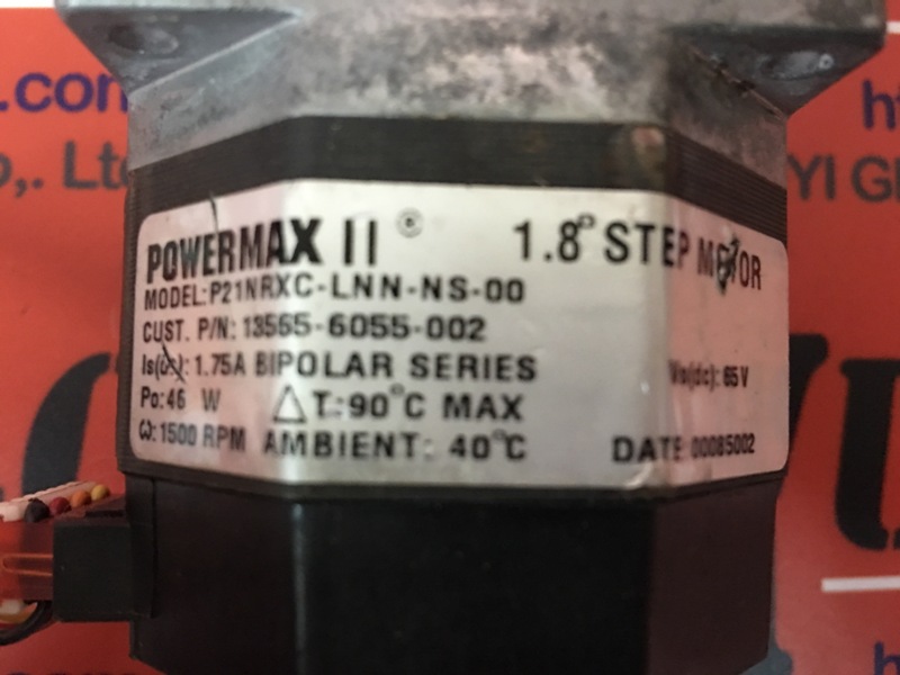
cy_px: 338
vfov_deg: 48.2
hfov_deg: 61.7
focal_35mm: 29
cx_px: 450
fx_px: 754
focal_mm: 4.15
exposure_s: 1/4
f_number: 2.2
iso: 100
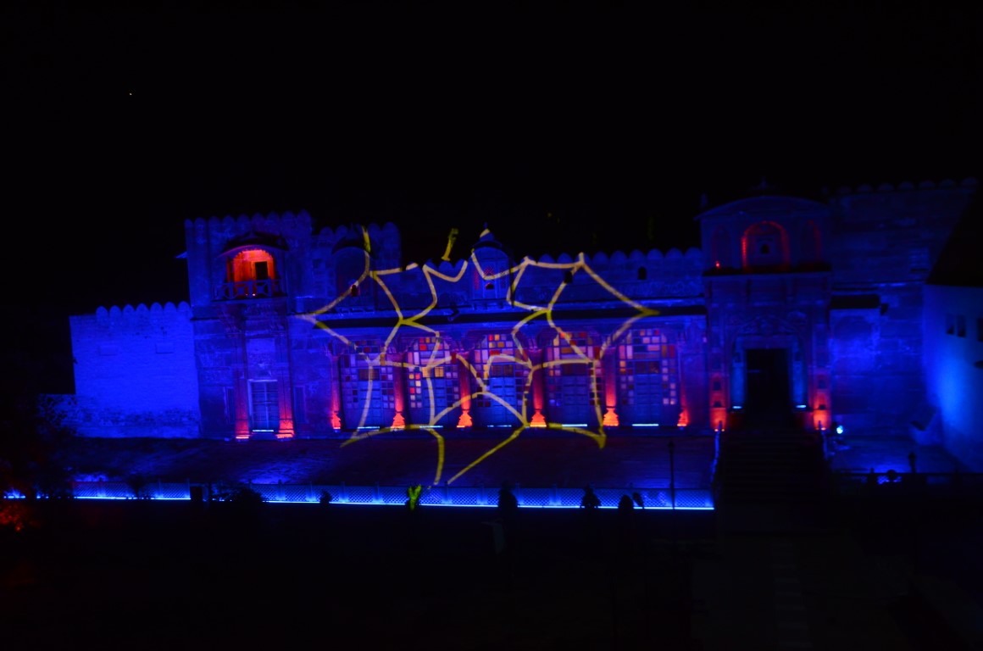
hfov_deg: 57.3
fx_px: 899
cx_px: 492
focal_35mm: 33
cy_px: 326
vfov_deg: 39.8
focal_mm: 22
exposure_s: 1/50
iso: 2000
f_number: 4
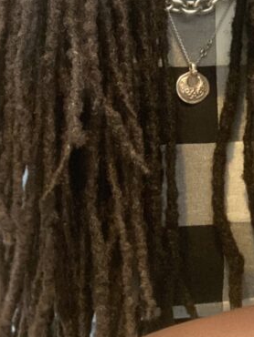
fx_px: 811
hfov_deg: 17.8
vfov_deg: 21.0
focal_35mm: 83
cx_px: 156
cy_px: -122
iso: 400
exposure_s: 1/25
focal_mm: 2.71
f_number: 2.2
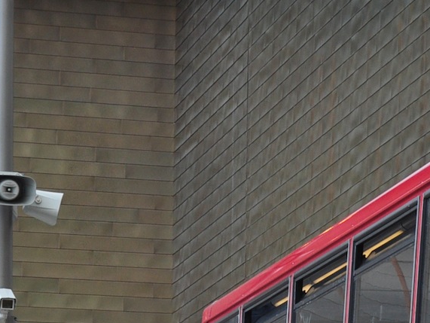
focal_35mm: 242
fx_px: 3008
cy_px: 488
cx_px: 706
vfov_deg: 6.1
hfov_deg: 8.0
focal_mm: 48
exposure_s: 1/250
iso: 400
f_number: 8
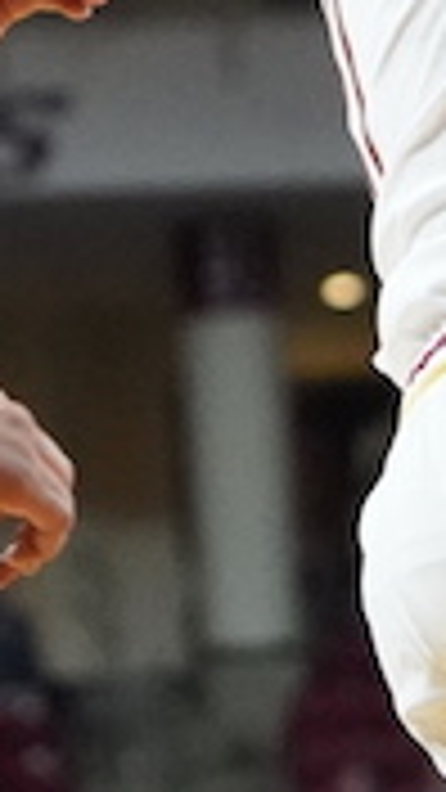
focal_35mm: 417
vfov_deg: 5.1
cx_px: 577
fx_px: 8767
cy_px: -596
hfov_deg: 2.9
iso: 12800
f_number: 2.8
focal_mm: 70
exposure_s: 1/2500
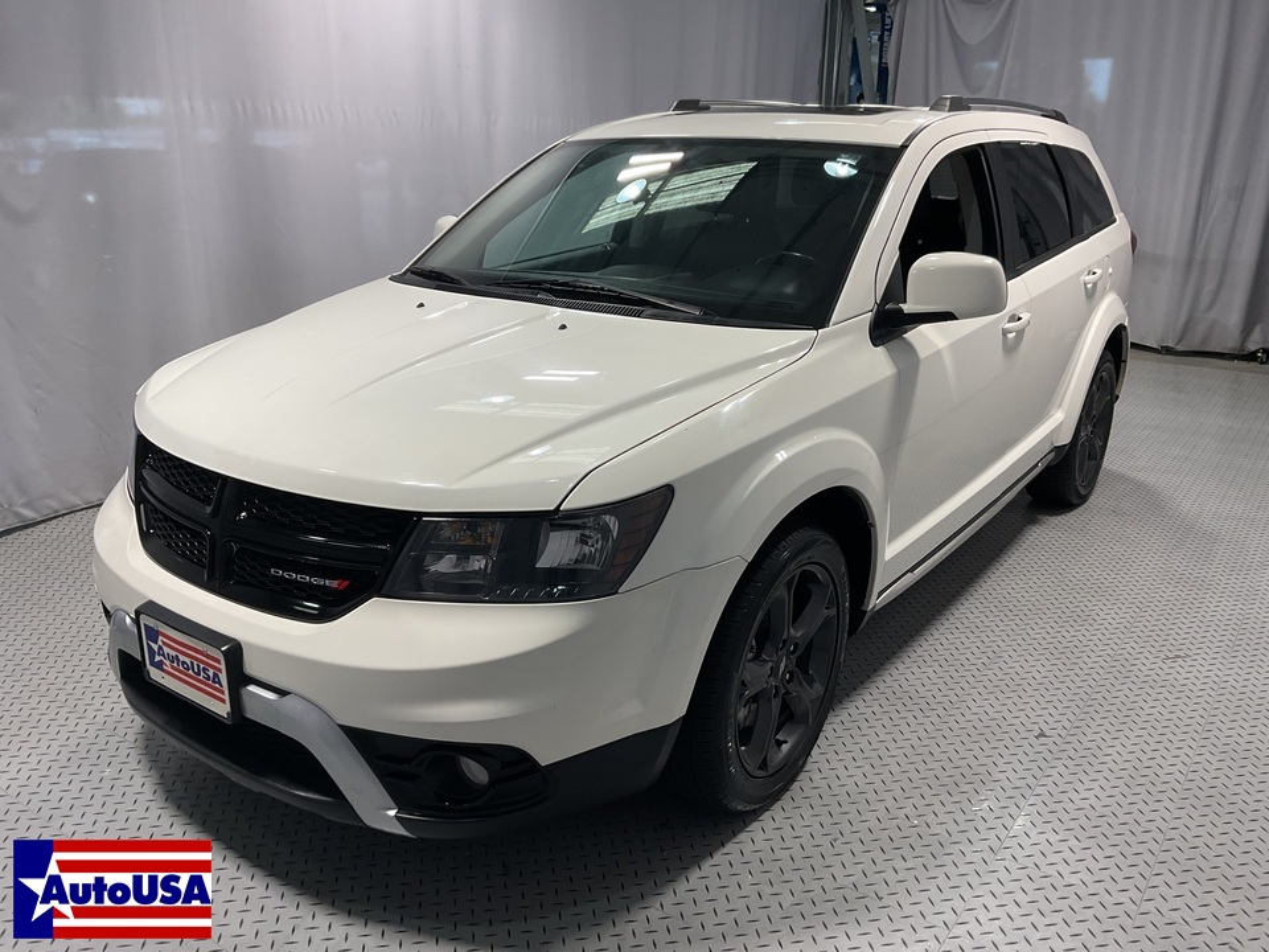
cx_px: 634
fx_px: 1063
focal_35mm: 29
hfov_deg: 61.7
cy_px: 476
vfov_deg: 48.2
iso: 32
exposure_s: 1/120
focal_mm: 3
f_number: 1.8
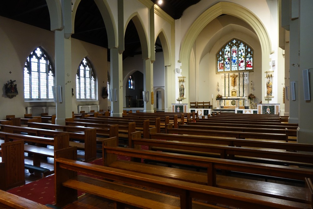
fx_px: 209
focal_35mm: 24
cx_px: 156
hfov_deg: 73.7
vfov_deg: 53.1
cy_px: 104
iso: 800
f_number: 2.8
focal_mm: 8.8
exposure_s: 1/15
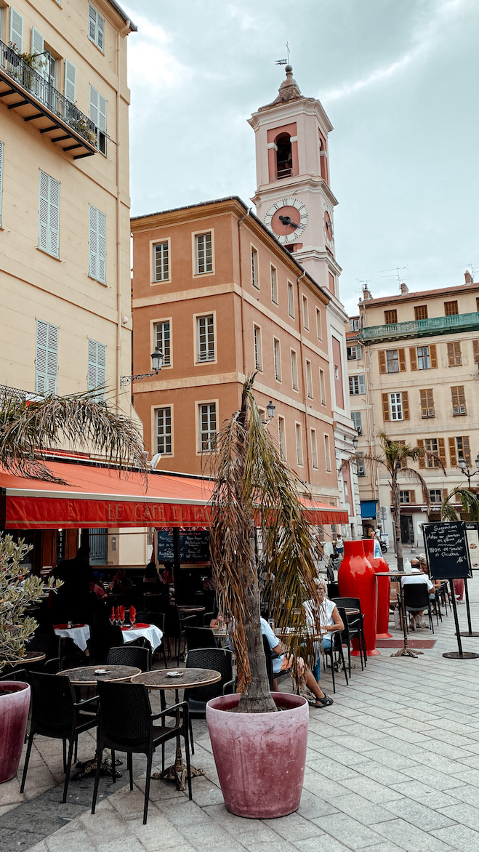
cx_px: 228
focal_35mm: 29
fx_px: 655
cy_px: 420
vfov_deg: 66.1
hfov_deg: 40.2
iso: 32
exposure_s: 1/750
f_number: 1.8
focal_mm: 4.25
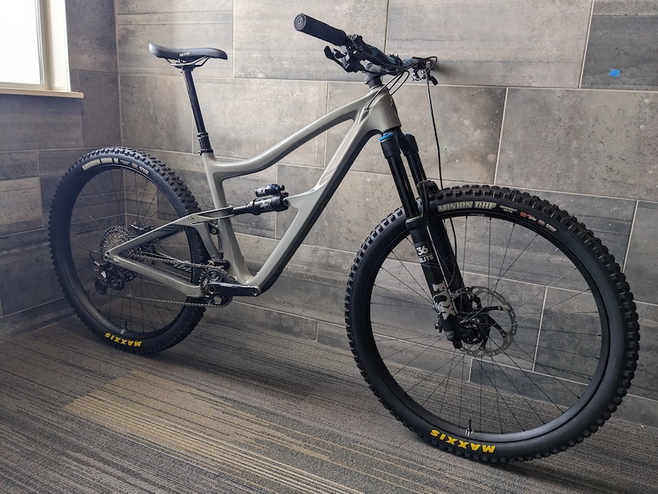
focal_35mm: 27
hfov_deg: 65.3
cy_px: 247
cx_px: 329
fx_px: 513
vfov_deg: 51.4
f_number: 1.73
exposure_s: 1/120
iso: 107
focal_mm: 4.38
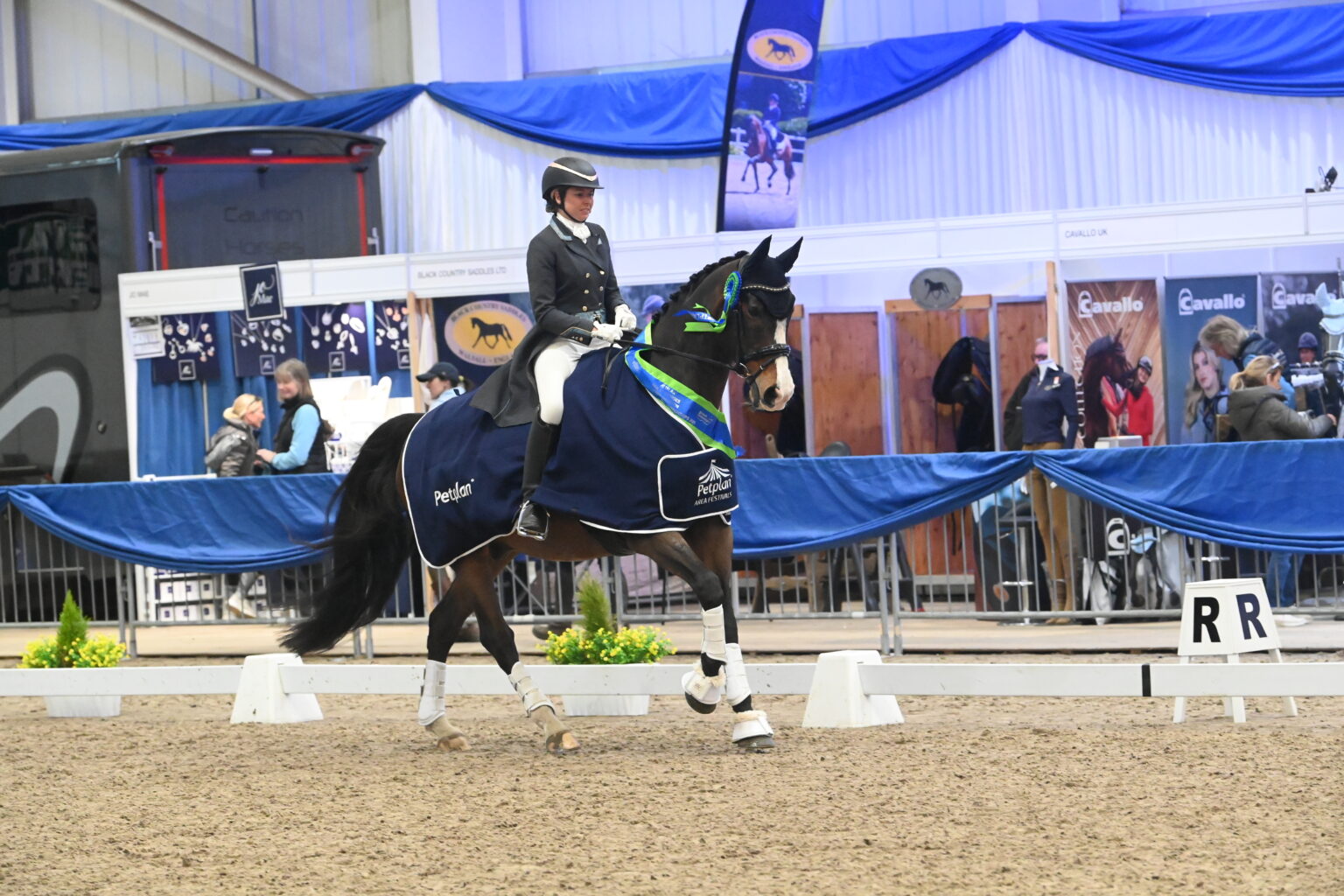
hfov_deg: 11.7
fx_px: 6533
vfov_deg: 7.8
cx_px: 672
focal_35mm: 175
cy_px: 448
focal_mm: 175
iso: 20000
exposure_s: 1/640
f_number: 6.3
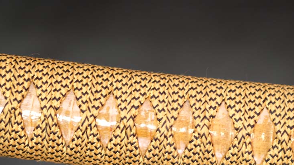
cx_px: 186
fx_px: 1209
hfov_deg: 13.9
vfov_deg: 7.8
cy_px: 154
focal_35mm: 155
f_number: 2.4
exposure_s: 1/8
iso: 400
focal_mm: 60
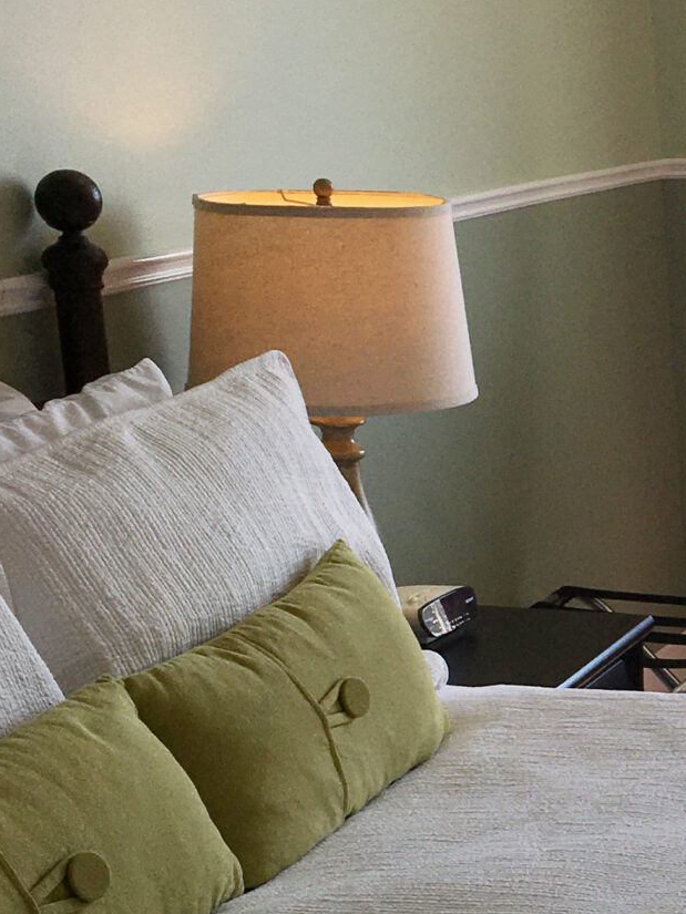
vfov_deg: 21.6
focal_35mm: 90
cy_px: 675
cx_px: 1034
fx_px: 2377
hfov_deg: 15.2
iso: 25
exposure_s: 1/222
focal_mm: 4.15
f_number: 2.2
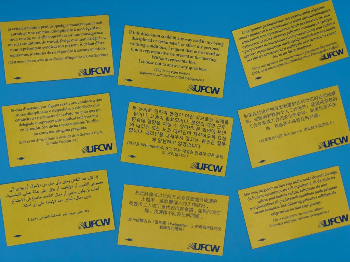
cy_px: 131
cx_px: 175
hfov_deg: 33.8
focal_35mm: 57
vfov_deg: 25.7
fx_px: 576
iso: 20
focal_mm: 6.6
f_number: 2.8
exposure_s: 1/343
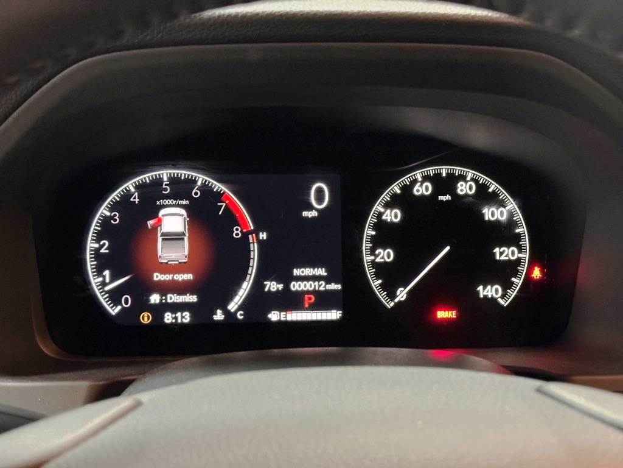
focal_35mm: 48
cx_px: 312
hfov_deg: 39.7
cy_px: 234
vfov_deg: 30.3
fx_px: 864
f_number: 1.78
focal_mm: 6.86
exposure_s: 1/24
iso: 640
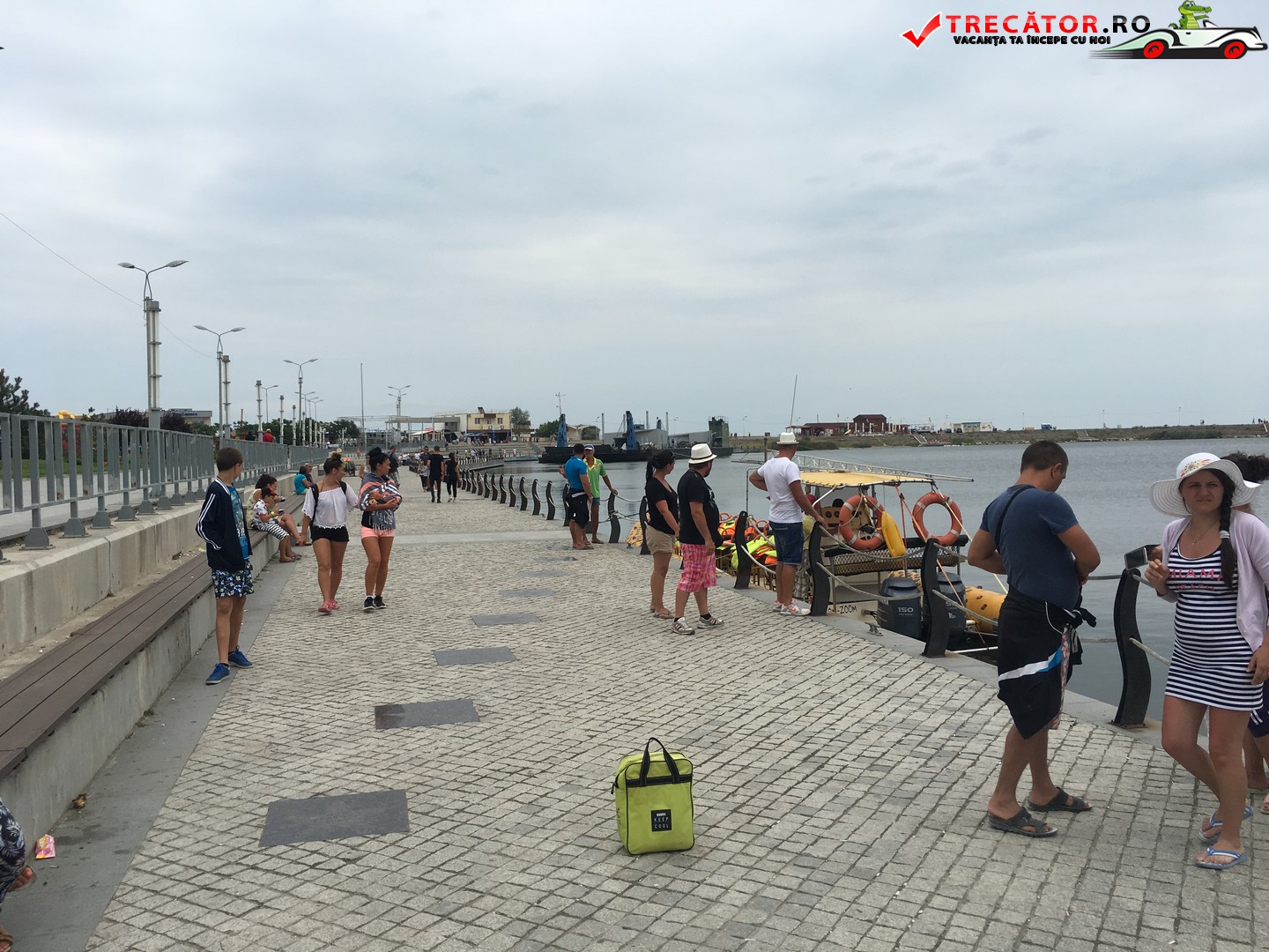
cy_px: 476
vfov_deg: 48.2
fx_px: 1063
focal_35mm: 29
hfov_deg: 61.7
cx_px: 634
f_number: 2.2
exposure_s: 1/1603
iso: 25
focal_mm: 4.15
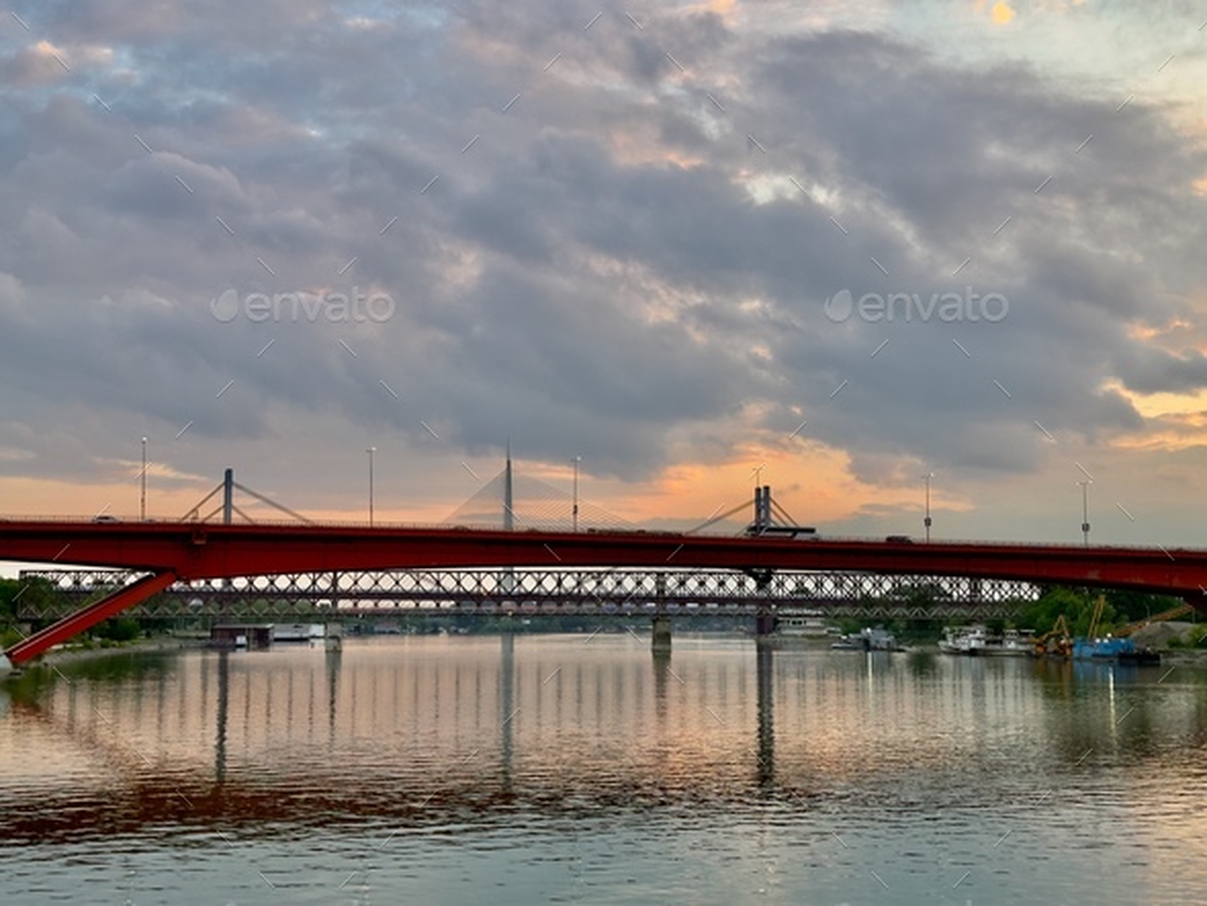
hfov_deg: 39.6
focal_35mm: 48
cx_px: 604
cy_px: 453
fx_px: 1674
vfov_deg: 30.3
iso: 64
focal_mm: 6.86
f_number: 1.78
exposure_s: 1/324
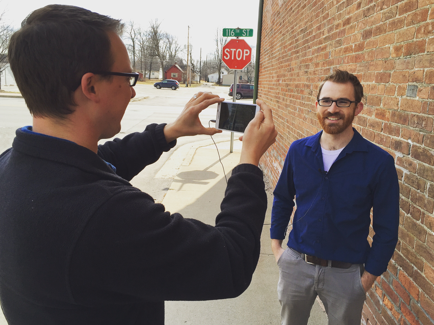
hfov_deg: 61.7
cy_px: 162
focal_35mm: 29
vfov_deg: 48.2
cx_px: 217
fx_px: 363
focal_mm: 4.15
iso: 32
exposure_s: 1/842
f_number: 2.2
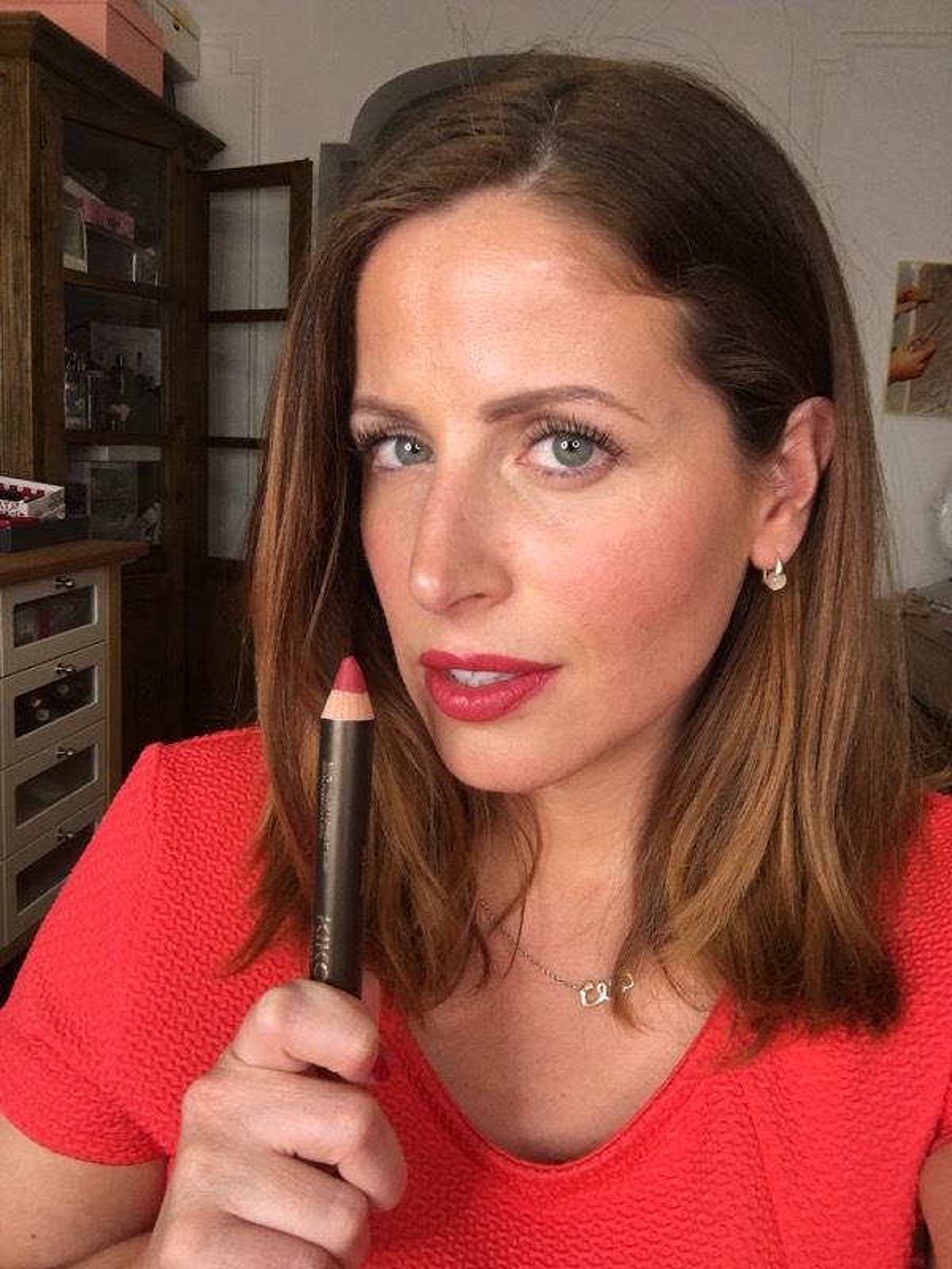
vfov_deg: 58.4
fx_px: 1137
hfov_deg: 45.4
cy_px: 634
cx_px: 476
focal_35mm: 31
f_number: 2.2
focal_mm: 2.65
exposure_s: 1/30
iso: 40
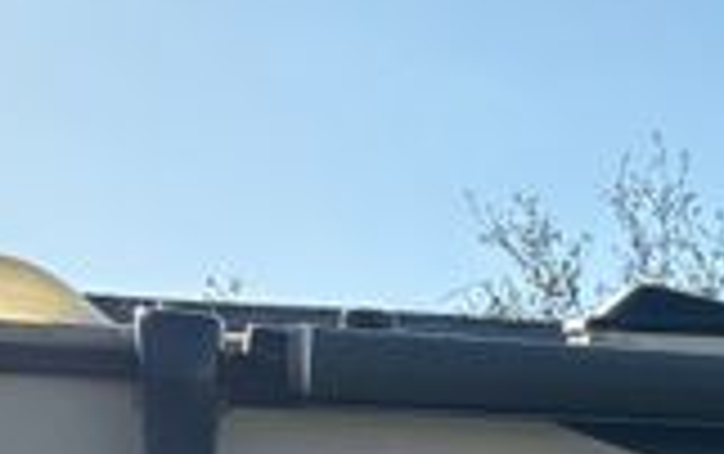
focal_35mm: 175
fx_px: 3457
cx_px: 1745
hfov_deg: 10.3
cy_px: 1047
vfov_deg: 7.1
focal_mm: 5.96
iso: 50
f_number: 1.6
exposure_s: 1/2513
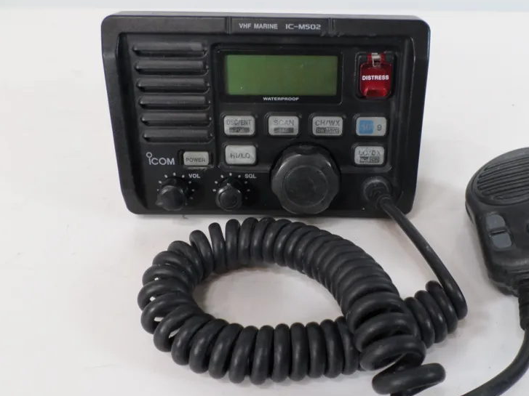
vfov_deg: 45.4
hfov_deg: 57.9
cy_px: 195
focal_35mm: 31
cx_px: 315
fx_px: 474
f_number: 2.5
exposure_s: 1/45
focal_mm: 4.5
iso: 80
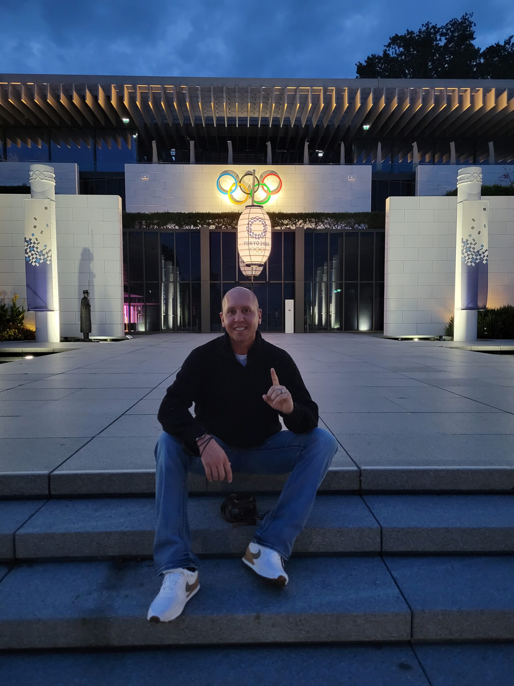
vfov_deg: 67.3
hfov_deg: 53.1
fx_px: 515
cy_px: 343
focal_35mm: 26
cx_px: 257
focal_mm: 5.4
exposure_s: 1/25
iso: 640
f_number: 1.8
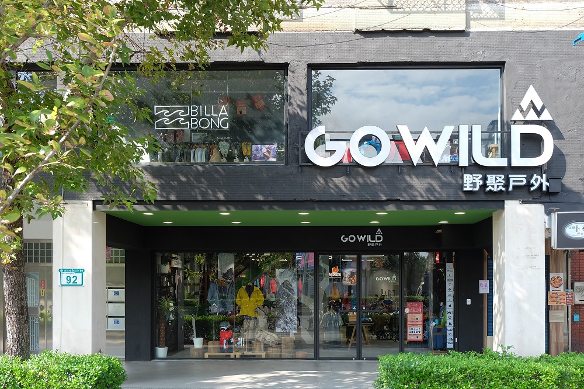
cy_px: 194
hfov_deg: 54.5
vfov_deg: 37.8
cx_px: 292
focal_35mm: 35
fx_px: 568
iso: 200
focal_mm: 23.2
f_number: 5
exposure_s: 1/150
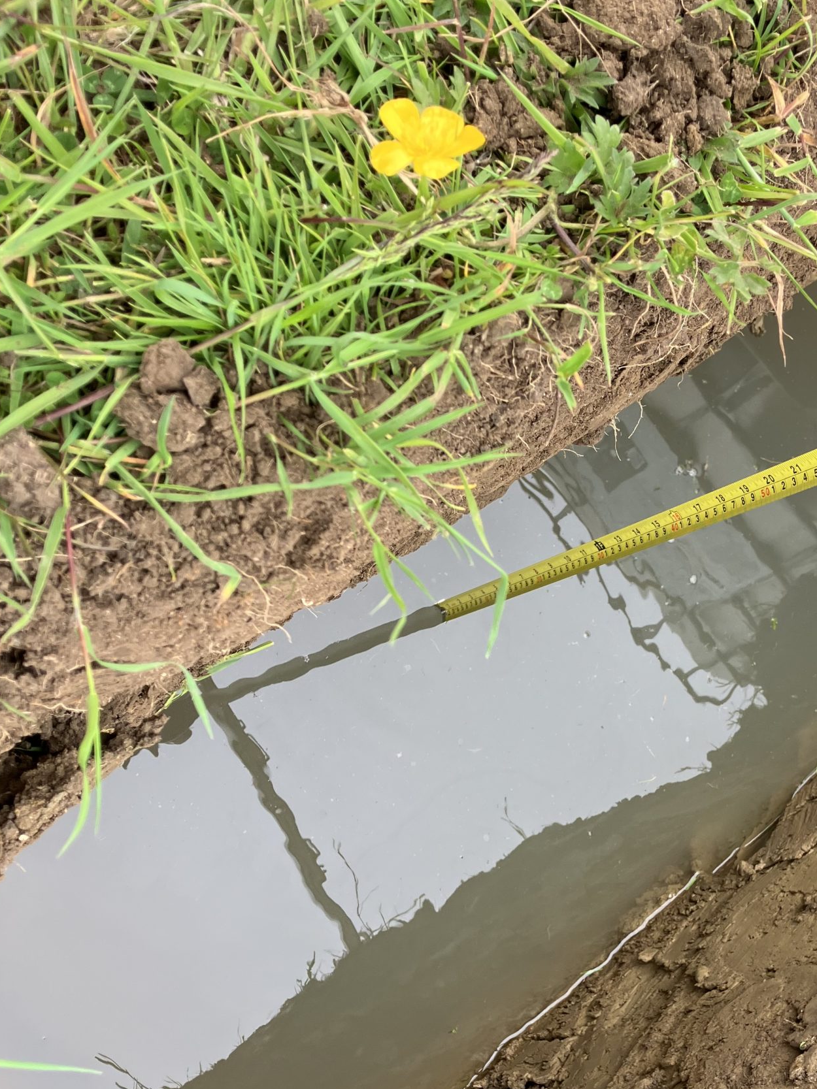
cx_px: 618
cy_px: 772
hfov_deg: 32.9
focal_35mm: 43
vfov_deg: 42.9
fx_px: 1353
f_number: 1.8
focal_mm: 3.99
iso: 32
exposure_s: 1/172
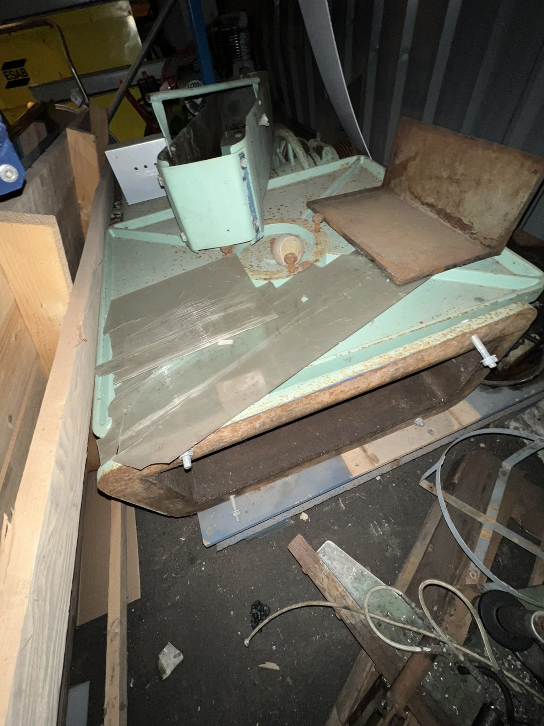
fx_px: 272
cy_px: 363
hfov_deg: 89.9
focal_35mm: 13
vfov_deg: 106.2
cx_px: 272
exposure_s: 1/32
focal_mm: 1.57
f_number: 1.8
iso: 64
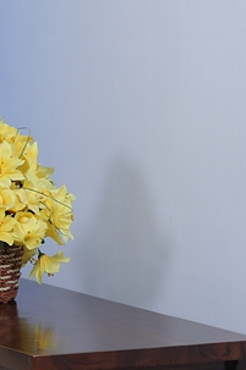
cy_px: 446
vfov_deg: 10.2
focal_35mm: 198
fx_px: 2036
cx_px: -12
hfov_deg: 6.9
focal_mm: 50
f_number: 8
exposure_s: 1/10
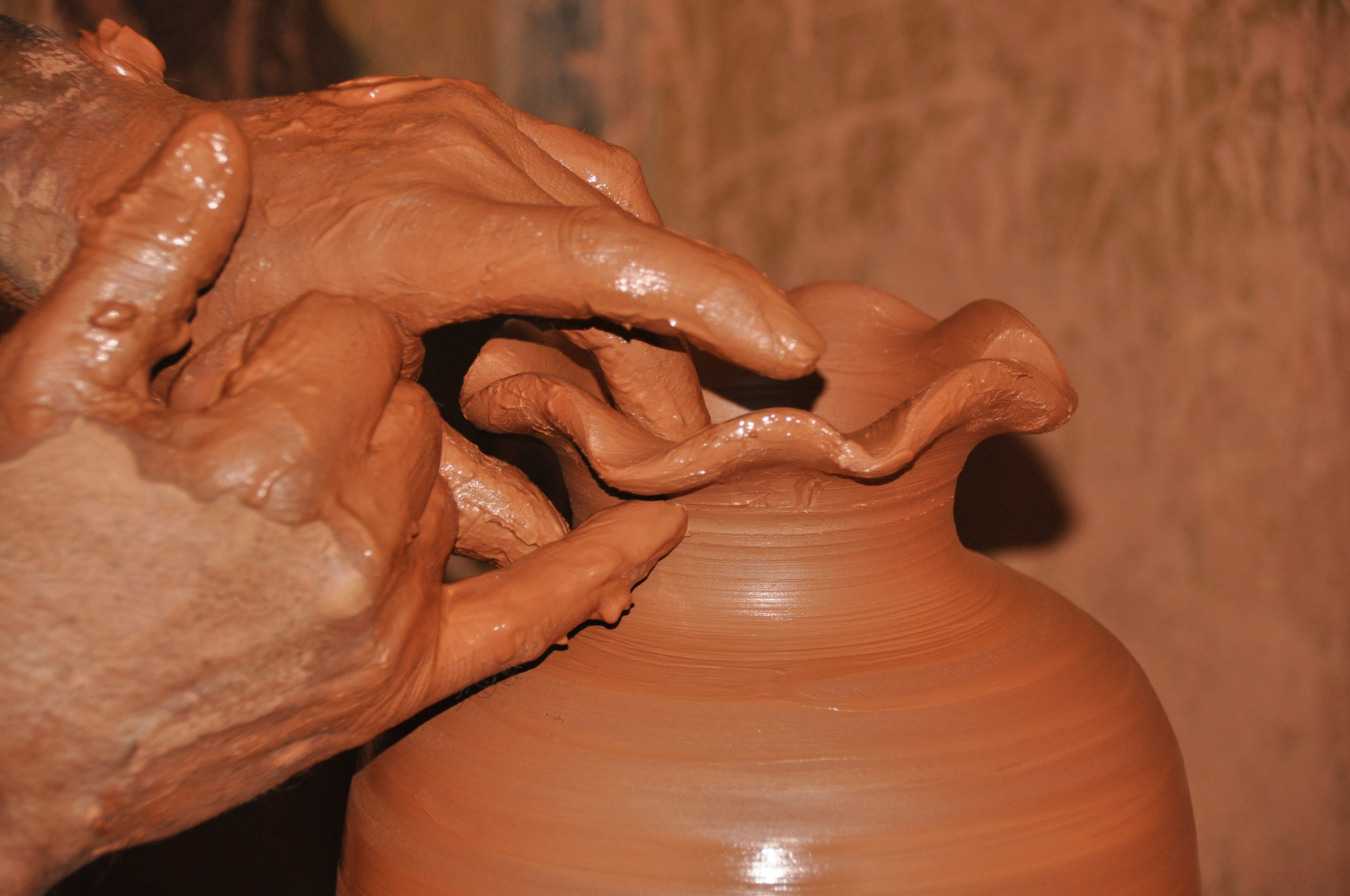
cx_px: 675
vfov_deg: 8.7
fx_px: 5899
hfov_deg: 13.1
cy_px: 448
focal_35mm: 158
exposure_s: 1/60
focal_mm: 105
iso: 800
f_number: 5.3
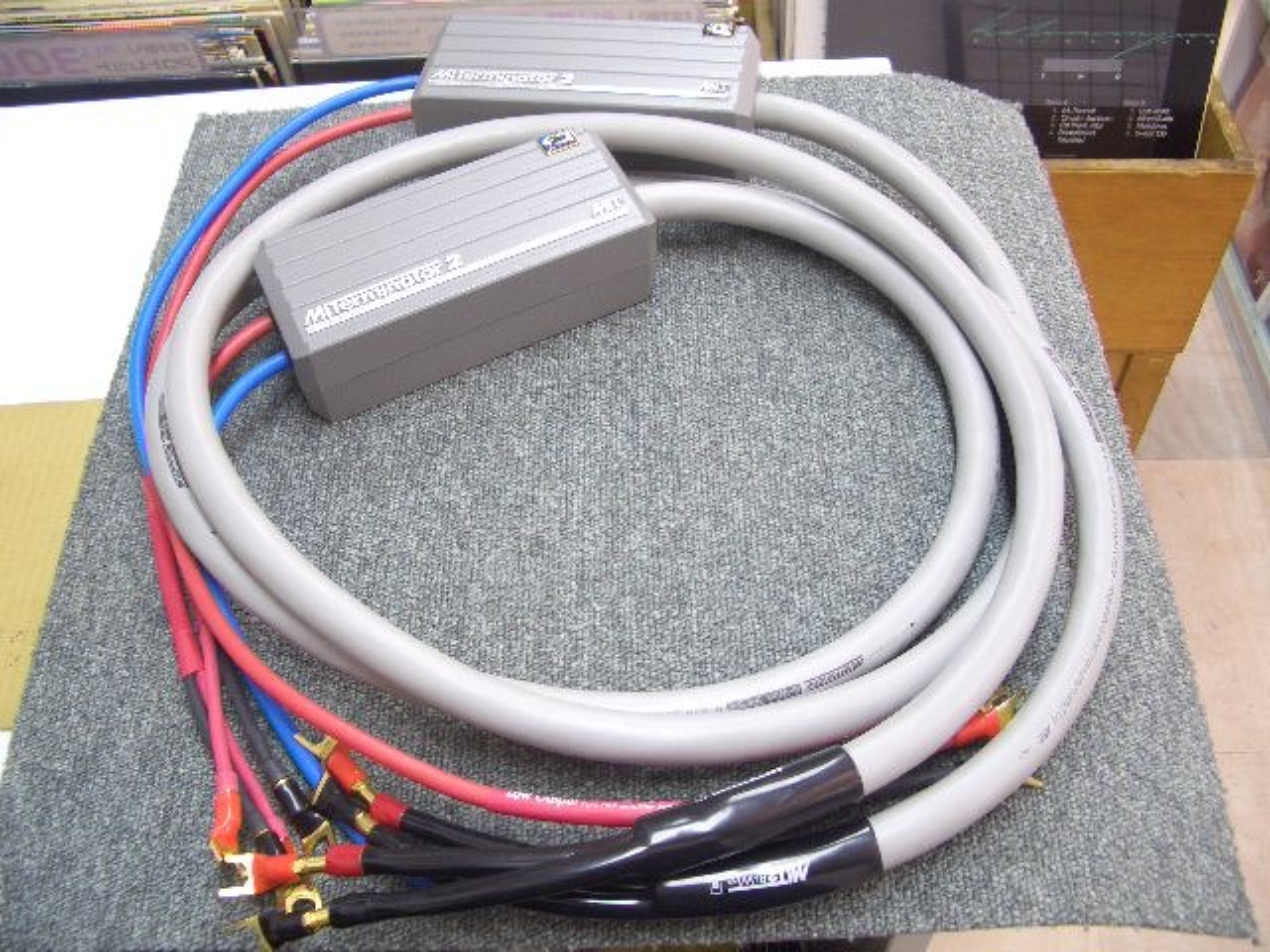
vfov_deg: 40.7
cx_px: 635
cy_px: 476
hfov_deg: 52.6
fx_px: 1284
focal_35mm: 35
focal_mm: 5.8
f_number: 2.6
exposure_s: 1/15
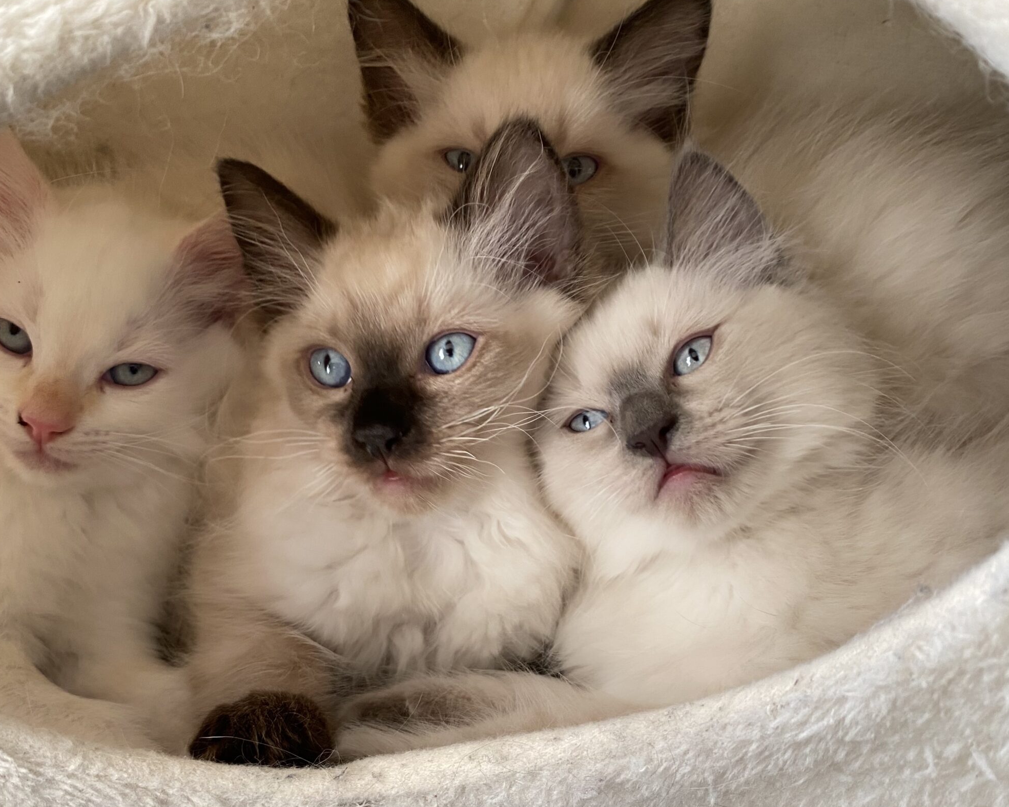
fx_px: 985
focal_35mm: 33
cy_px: 485
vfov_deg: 44.3
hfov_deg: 54.2
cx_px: 470
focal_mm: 4.25
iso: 125
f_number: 1.8
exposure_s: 1/78
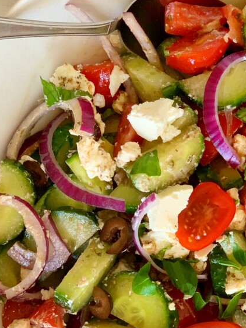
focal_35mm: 111
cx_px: 161
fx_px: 1051
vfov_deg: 17.7
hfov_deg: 13.3
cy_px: 204
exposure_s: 1/100
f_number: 2.4
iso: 125
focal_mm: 6
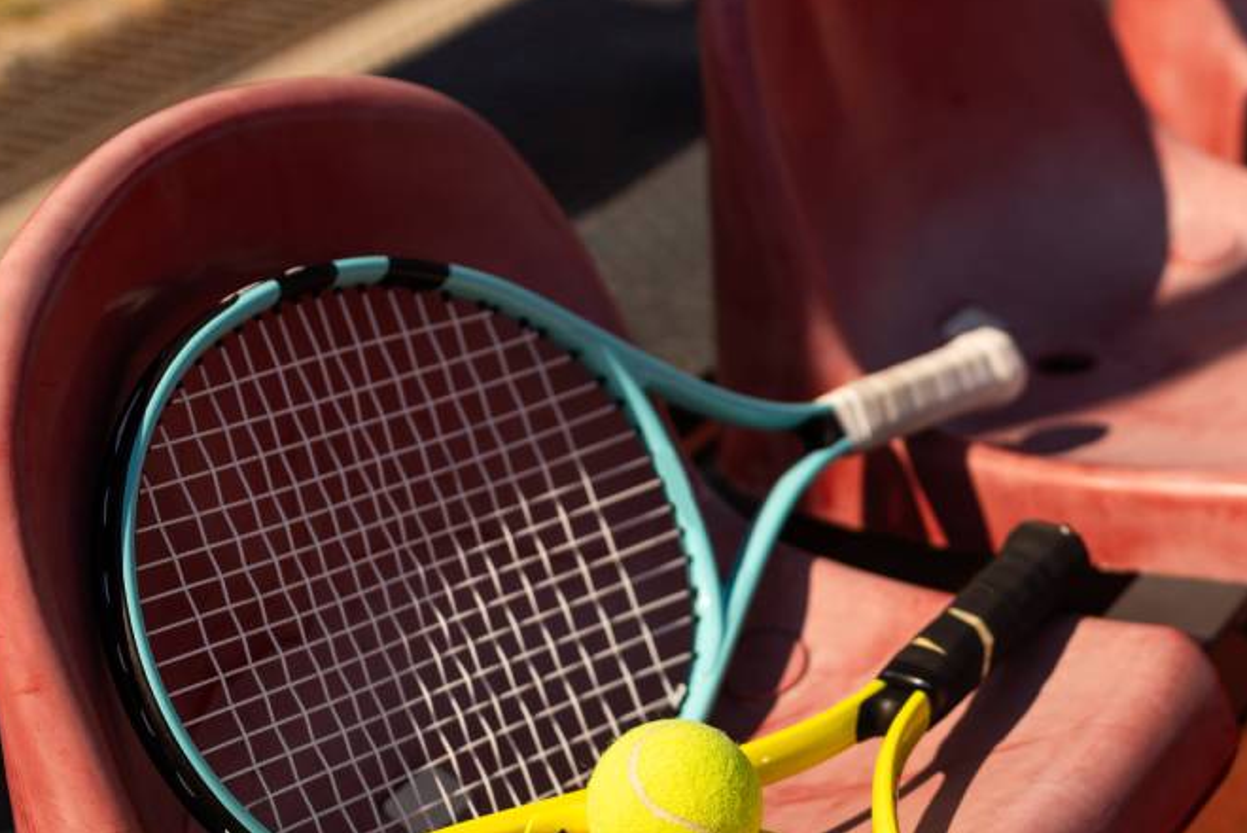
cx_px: 1024
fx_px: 3153
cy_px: 653
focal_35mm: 91
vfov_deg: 15.0
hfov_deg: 22.0
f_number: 2.8
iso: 100
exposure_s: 1/2500
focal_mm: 50
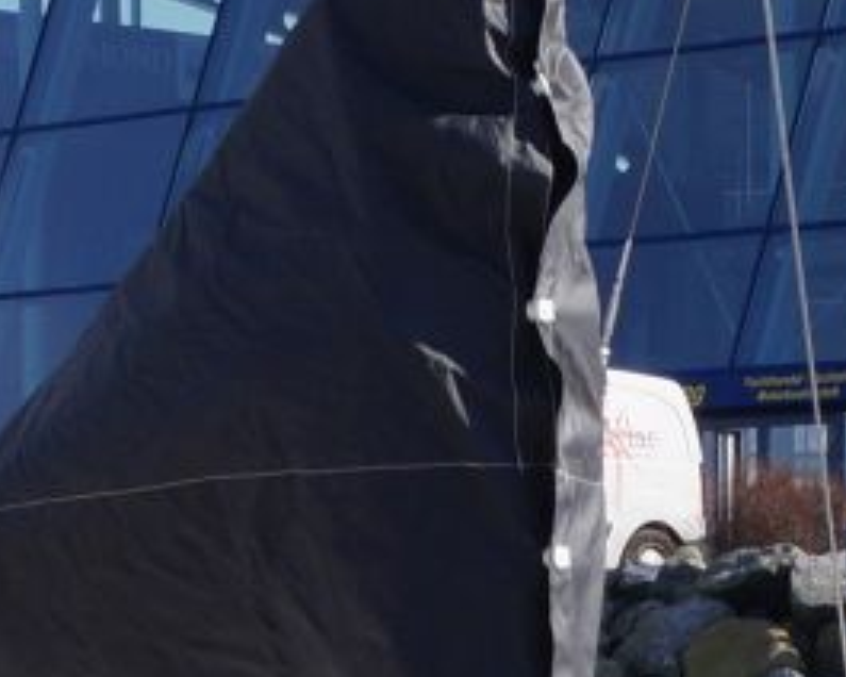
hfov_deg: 9.4
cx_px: 843
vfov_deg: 7.0
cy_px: 1782
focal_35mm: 204
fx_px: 5108
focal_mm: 20
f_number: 10
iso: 100
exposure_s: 1/160
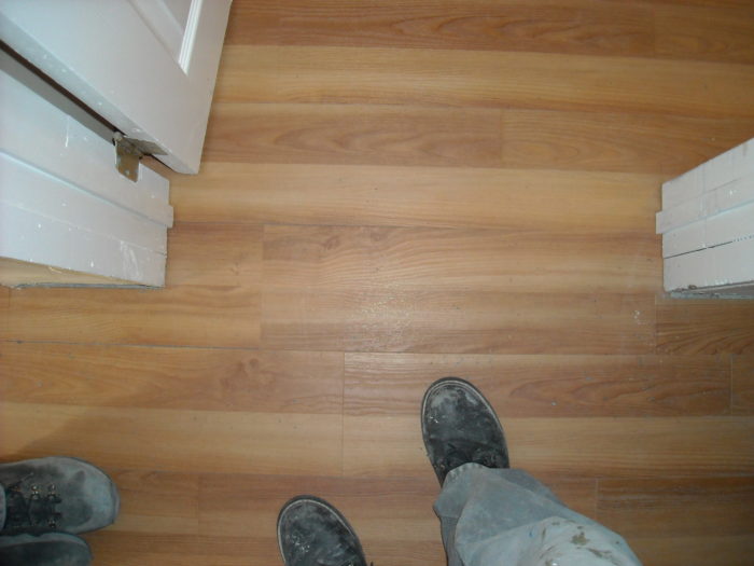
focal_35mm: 35
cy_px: 283
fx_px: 762
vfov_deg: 40.7
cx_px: 377
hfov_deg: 52.6
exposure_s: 1/60
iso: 200
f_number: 2.8
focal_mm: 5.7
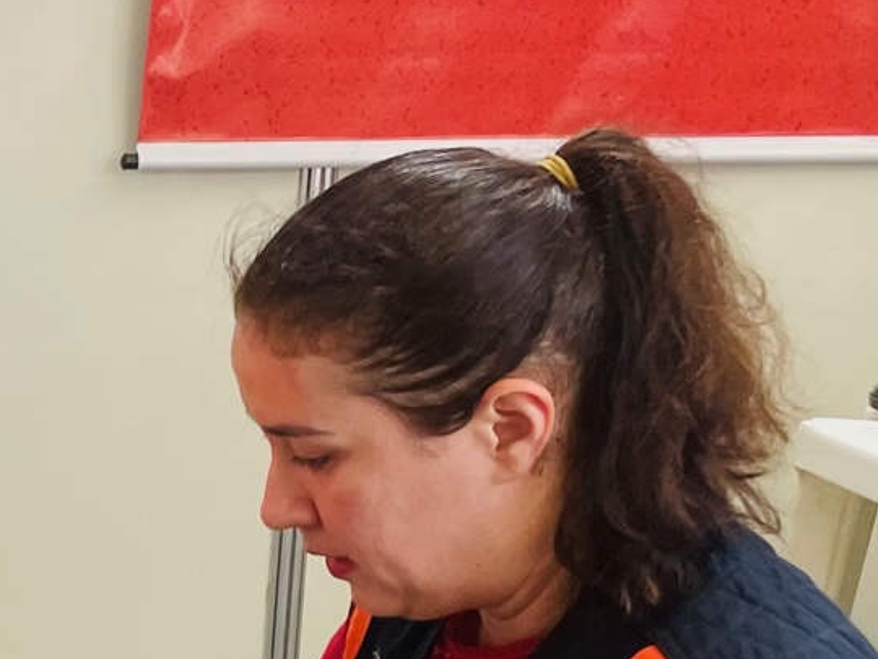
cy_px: 609
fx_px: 2460
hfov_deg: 17.3
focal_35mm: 97
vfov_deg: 15.1
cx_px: -603
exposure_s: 1/120
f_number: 1.6
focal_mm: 4.2
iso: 100
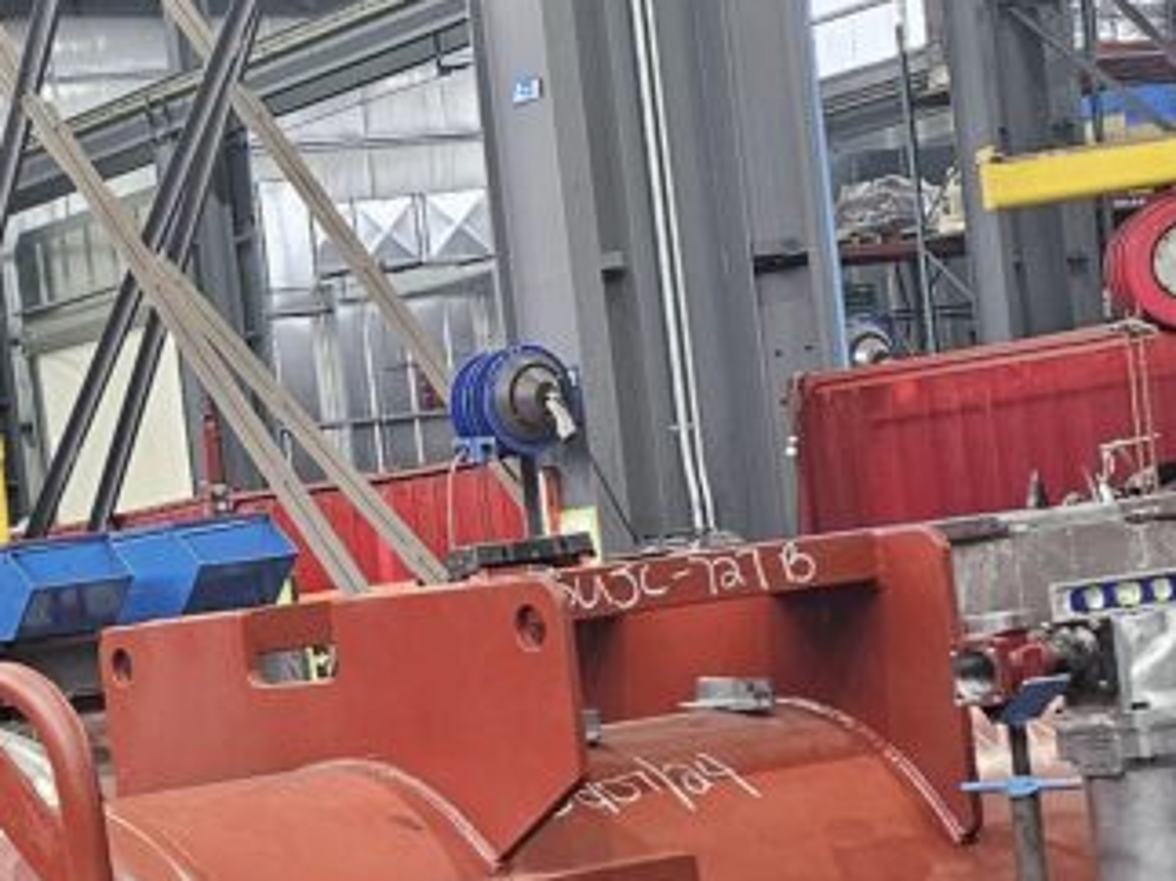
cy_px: 812
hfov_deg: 19.6
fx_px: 3226
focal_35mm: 95
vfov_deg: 15.4
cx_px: -177
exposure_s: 1/120
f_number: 1.7
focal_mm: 6.3
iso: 250
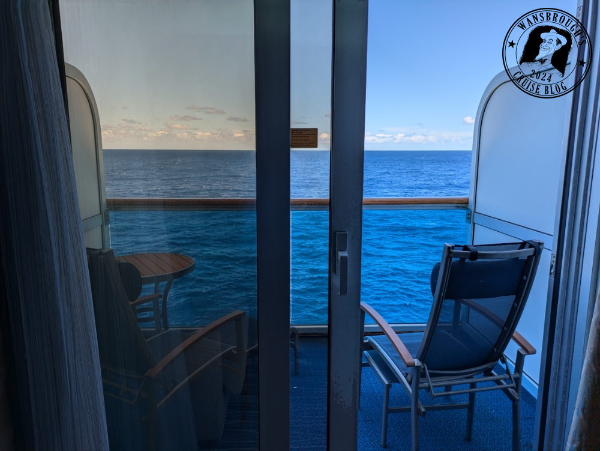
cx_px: 300
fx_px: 434
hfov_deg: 69.4
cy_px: 226
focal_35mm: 25
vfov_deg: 54.9
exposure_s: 1/1429
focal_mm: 5.43
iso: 47
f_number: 1.89
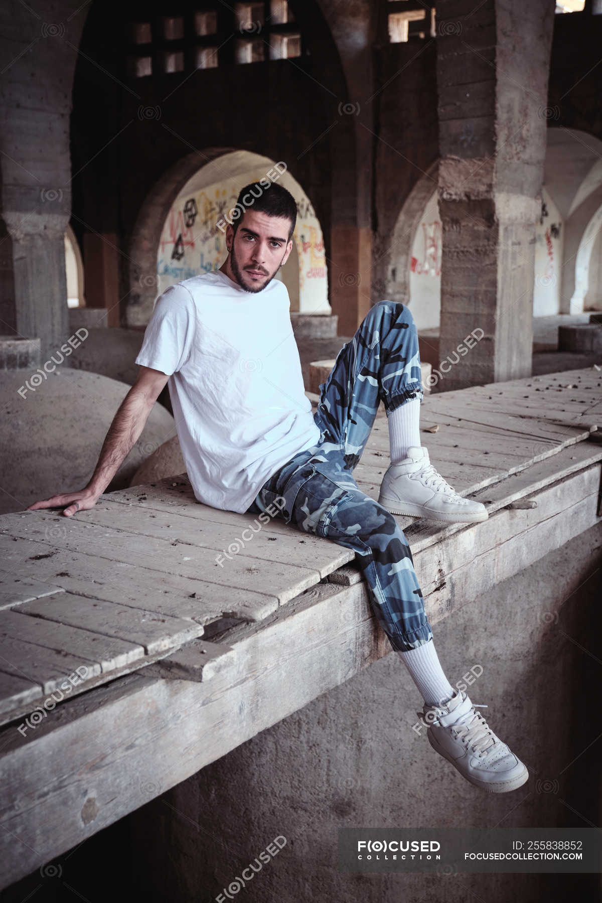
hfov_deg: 33.4
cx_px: 301
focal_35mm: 40
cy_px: 452
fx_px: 1003
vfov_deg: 48.5
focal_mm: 26.6
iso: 400
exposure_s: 1/250
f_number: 2.8
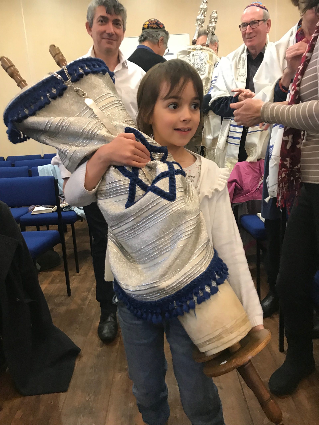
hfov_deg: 49.7
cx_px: 160
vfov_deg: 63.4
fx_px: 344
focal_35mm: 28
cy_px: 212
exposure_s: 1/17
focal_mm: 3.99
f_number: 1.8
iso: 80
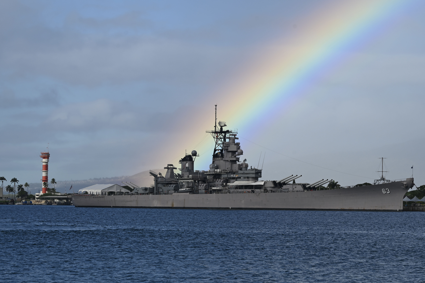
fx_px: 1476
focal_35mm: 125
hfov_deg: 16.4
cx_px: 212
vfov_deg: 11.0
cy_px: 142
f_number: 8
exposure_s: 1/500
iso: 100
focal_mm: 125
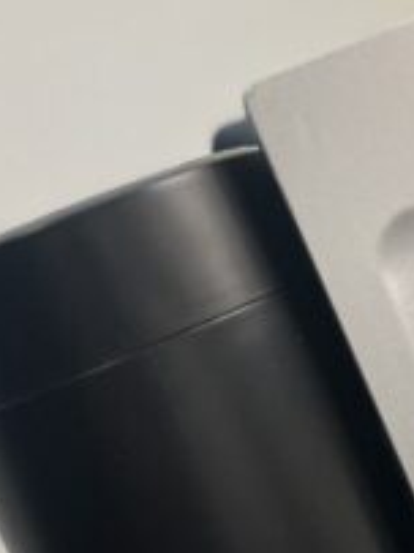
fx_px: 1389
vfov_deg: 22.0
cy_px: 488
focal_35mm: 87
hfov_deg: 16.2
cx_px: 504
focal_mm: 5.7
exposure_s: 1/60
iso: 320
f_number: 1.5
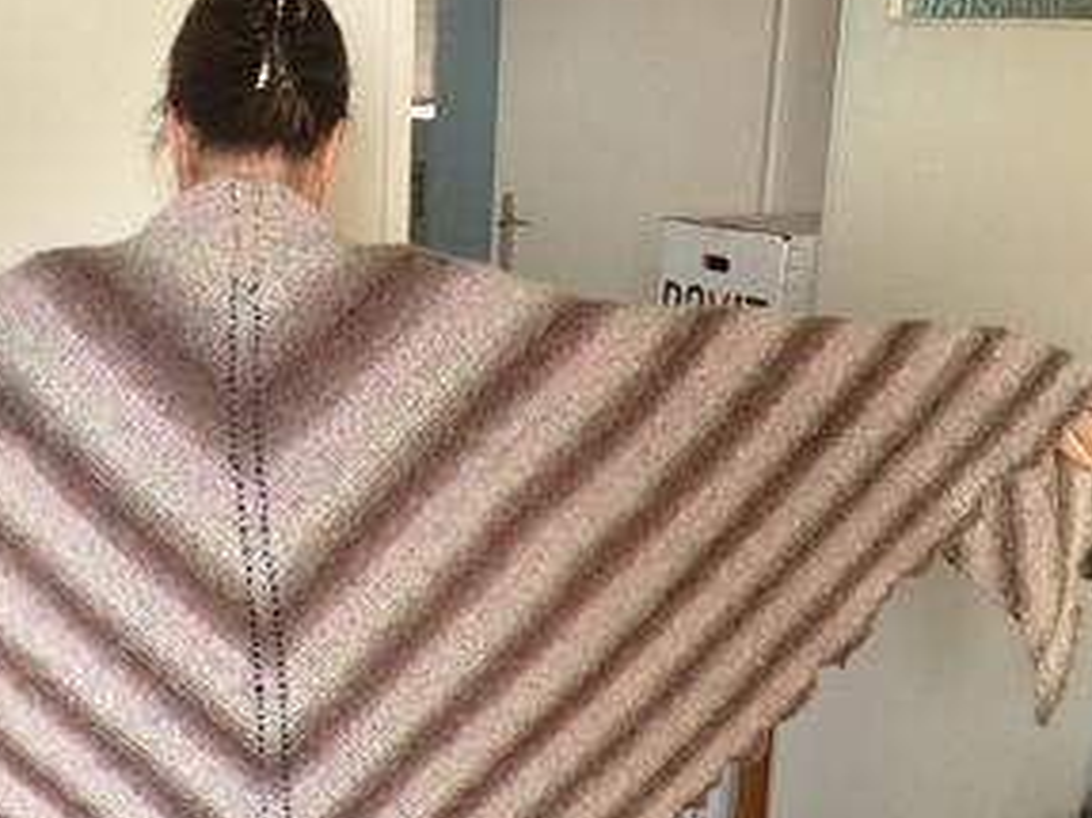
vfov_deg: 23.8
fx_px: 1924
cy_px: 592
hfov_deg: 31.1
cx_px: 251
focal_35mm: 61
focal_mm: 4.28
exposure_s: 1/20
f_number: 2.4
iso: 250
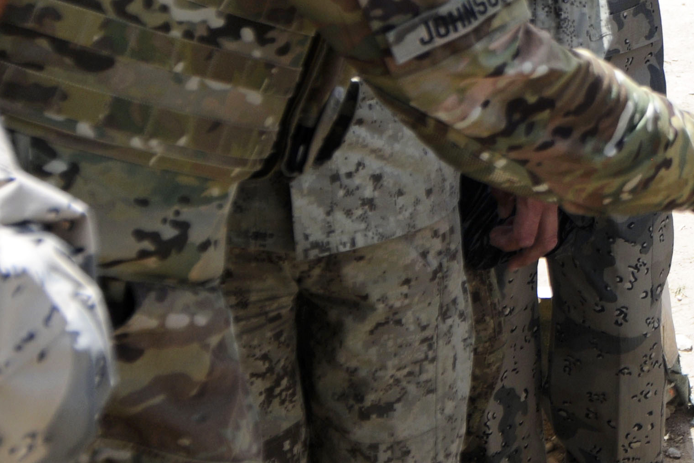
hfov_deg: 19.3
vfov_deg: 13.4
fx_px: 1947
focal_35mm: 101
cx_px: 773
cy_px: -3
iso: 200
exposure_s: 1/800
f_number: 4
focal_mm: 24
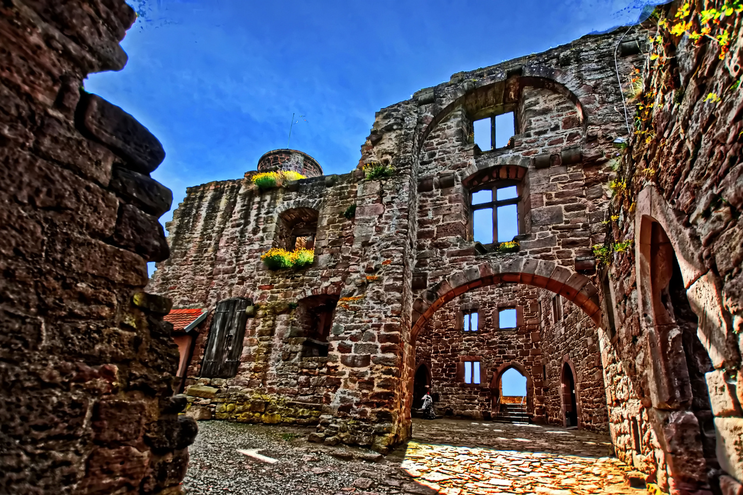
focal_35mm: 15
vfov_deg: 77.3
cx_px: 372
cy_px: 248
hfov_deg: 100.4
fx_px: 310
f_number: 8
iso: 125
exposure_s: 1/250
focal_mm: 10
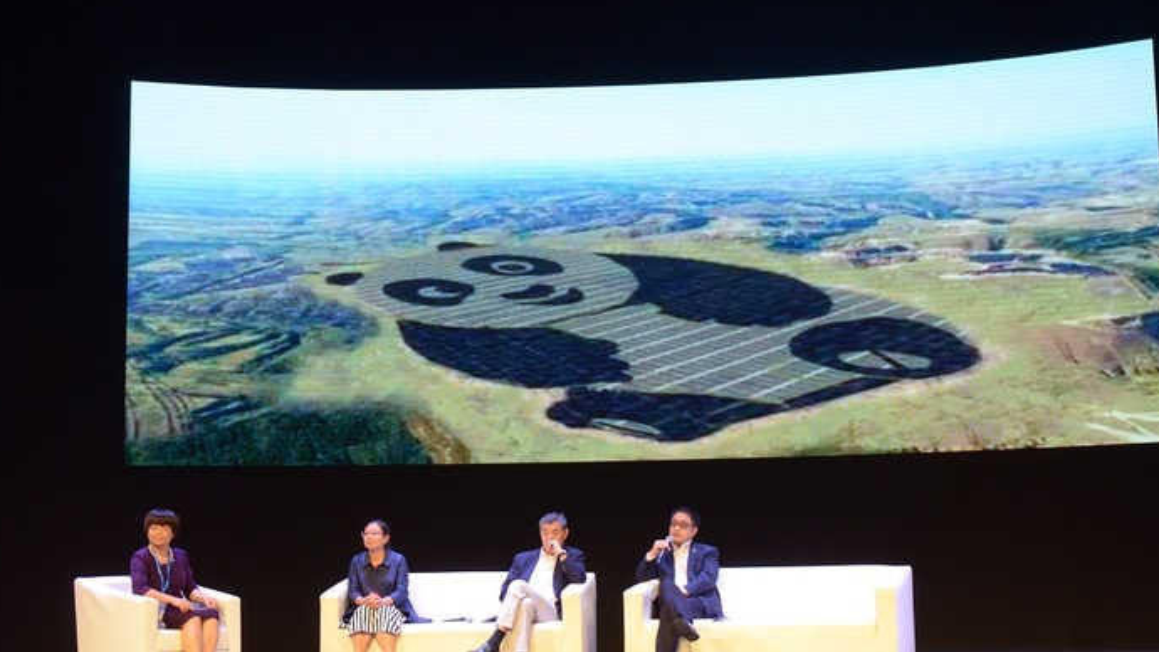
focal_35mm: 54
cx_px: 575
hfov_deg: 38.5
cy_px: 342
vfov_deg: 22.2
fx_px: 1659
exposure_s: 1/125
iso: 1000
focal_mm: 34
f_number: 5.6
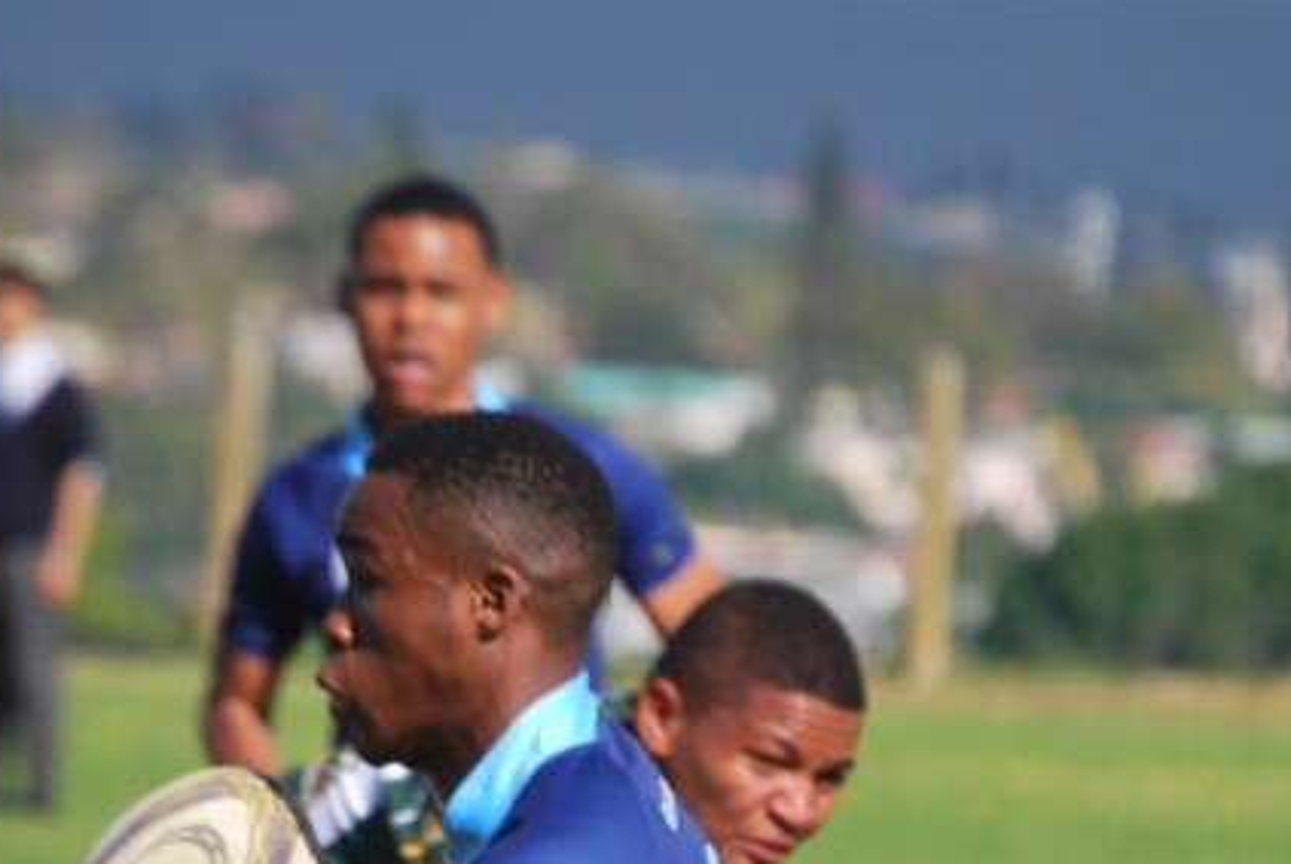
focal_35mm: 616
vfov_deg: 2.2
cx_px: 662
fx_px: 22128
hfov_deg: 3.3
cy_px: 1122
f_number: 5.3
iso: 200
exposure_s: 1/1250
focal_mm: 145
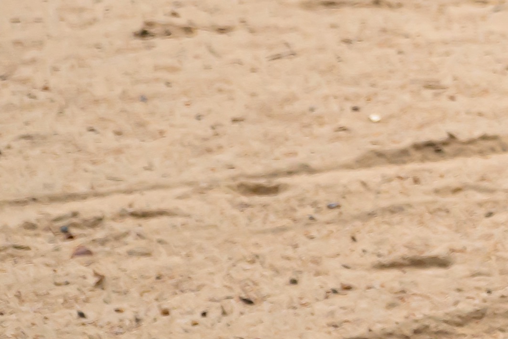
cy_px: -107
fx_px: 4925
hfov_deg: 5.6
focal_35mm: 349
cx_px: 1365
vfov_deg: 3.9
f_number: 5.6
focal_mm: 62
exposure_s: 1/200
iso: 500
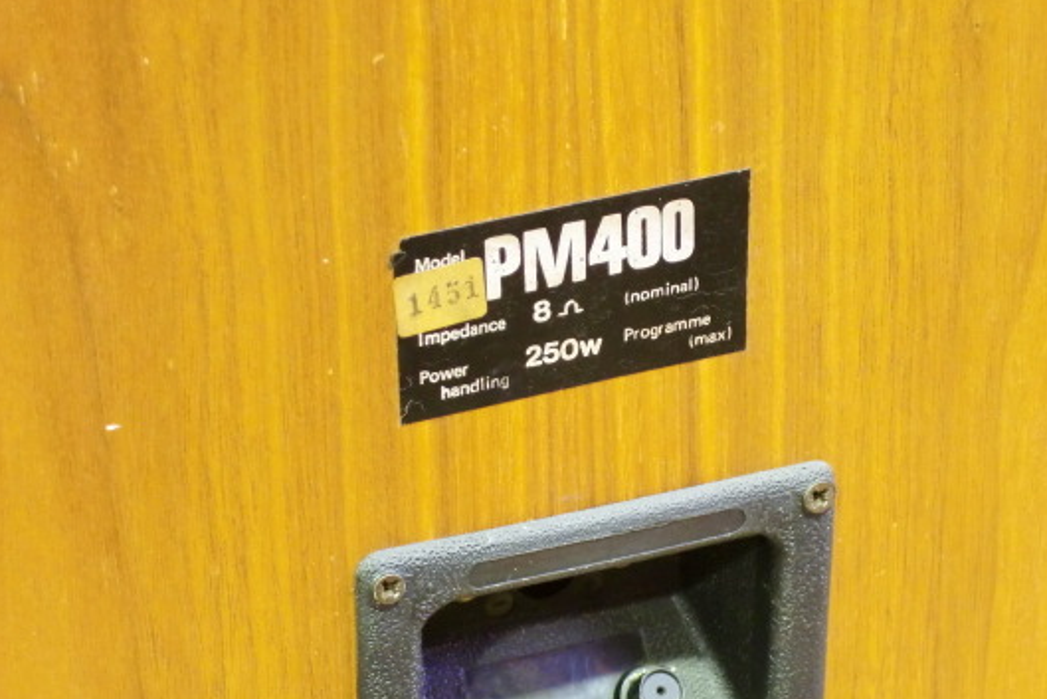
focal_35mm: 117
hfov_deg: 17.5
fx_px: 3403
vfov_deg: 11.7
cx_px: 621
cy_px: 451
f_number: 5.2
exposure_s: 1/3.33
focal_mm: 16.5
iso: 400
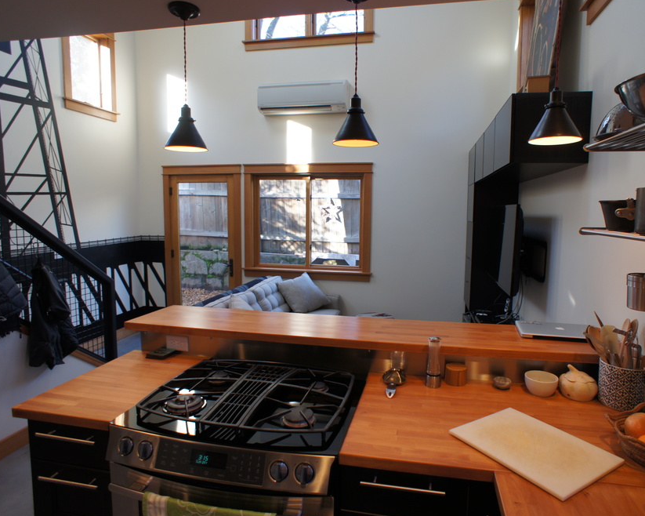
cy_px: 259
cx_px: 345
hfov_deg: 62.2
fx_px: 534
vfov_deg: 51.5
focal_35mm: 28
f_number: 3.5
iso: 200
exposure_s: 1/40
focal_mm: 16
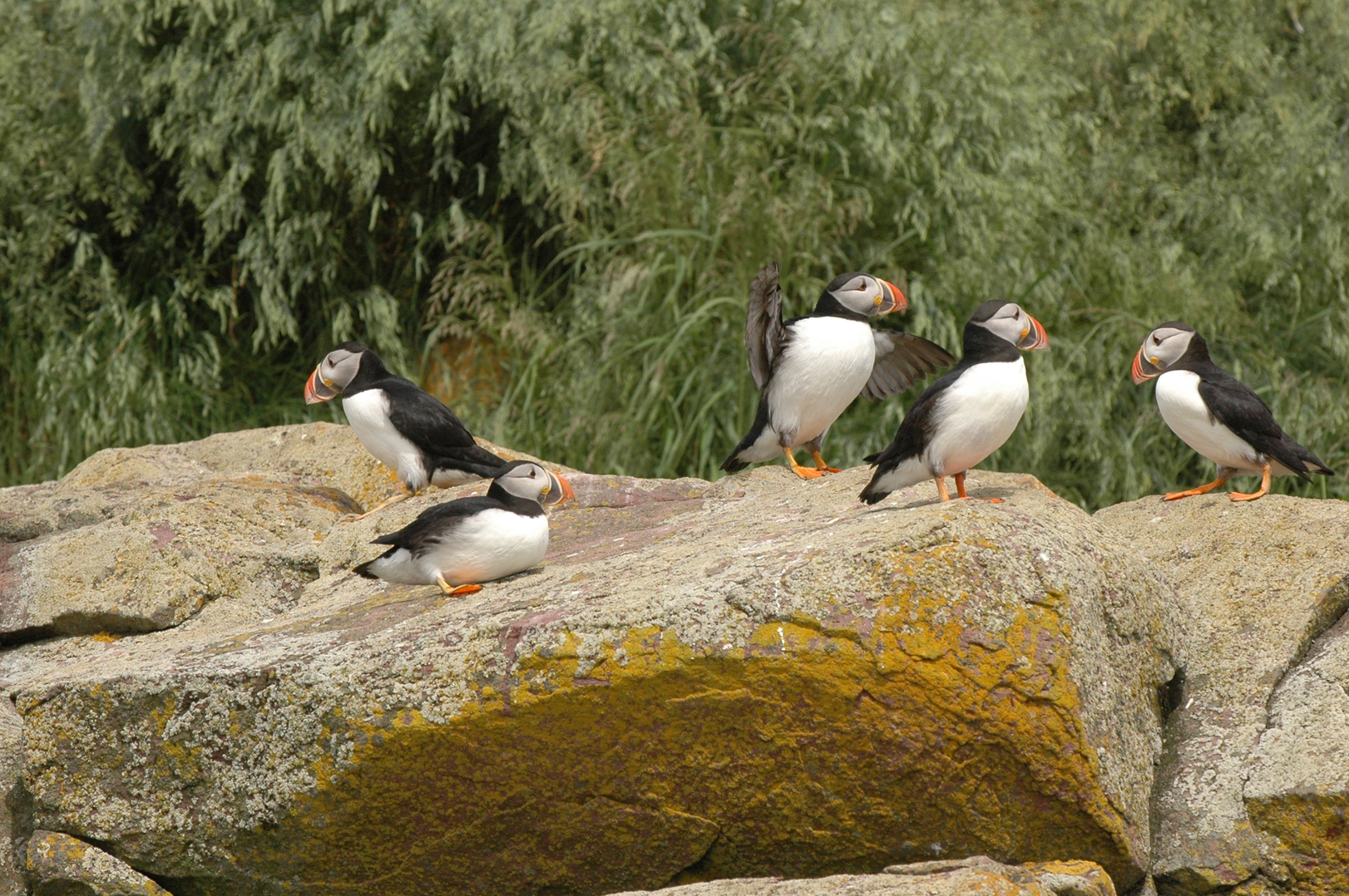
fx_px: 13851
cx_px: 758
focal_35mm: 370
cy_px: 362
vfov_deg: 3.7
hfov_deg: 5.6
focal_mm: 200
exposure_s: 1/640
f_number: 8
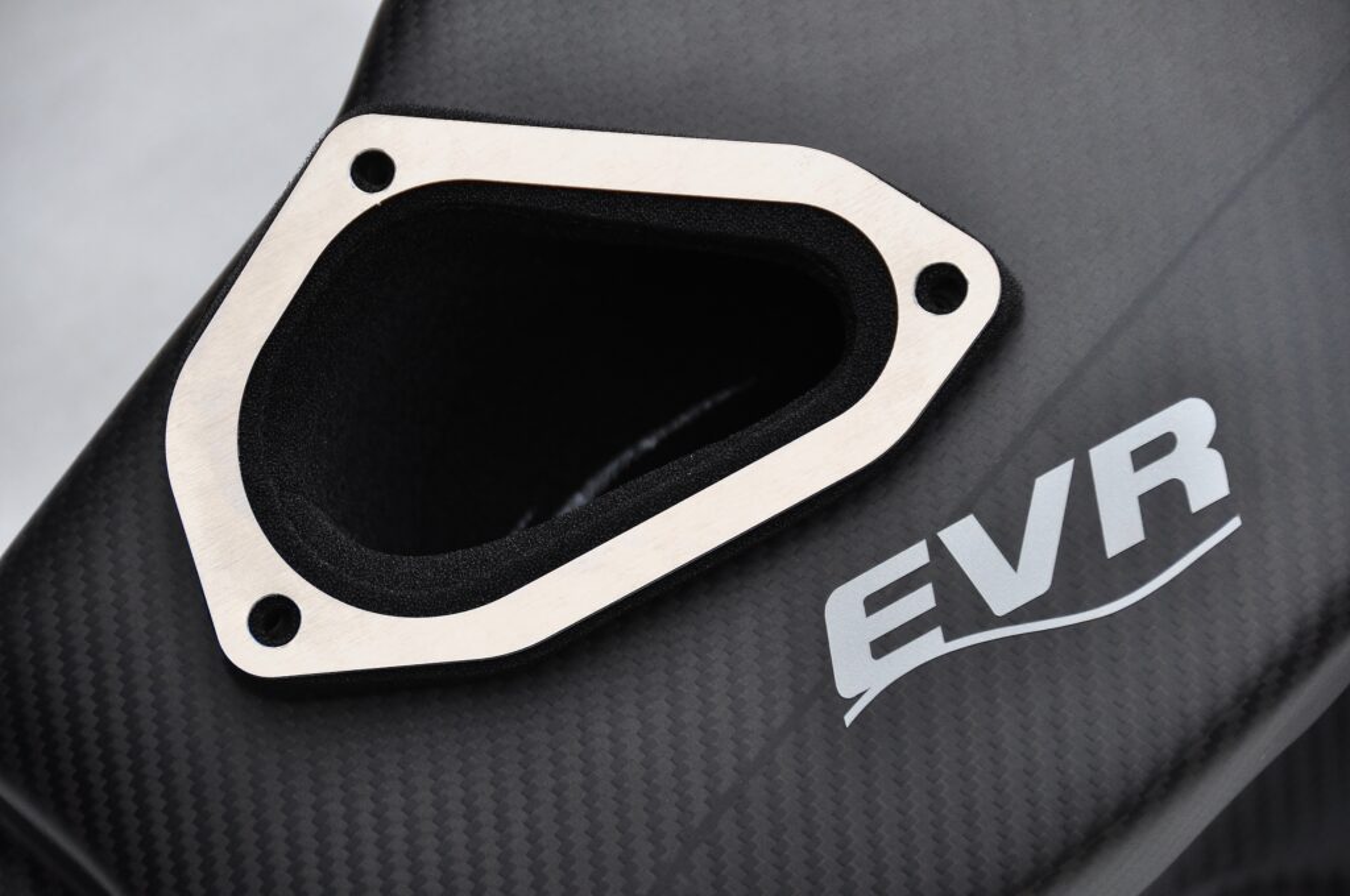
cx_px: 675
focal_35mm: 225
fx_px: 8427
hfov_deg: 9.2
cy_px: 448
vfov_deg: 6.1
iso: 400
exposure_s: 1/100
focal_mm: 150
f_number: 6.3
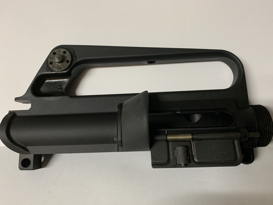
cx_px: 136
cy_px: 102
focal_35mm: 26
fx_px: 205
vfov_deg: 53.1
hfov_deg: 67.3
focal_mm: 4.25
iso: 250
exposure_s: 1/60
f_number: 1.8
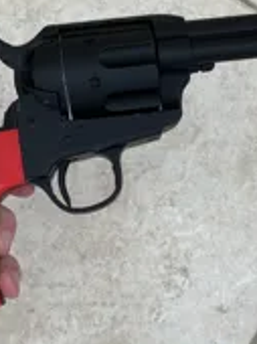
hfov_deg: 22.2
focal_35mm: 66
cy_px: 273
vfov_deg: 28.8
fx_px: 655
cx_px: 160
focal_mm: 3.99
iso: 64
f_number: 1.8
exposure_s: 1/121
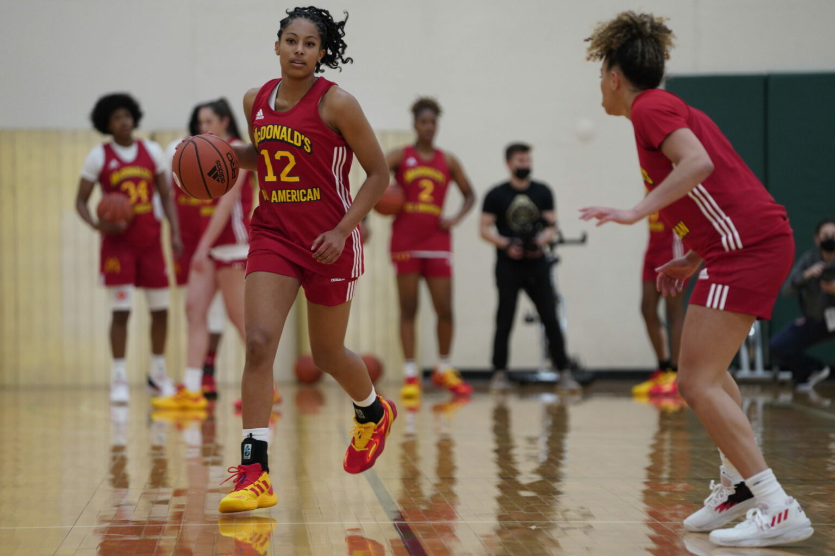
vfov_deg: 6.9
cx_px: 418
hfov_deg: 10.4
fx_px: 4592
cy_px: 278
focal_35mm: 198
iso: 1600
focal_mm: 198
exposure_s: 1/250
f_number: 3.2
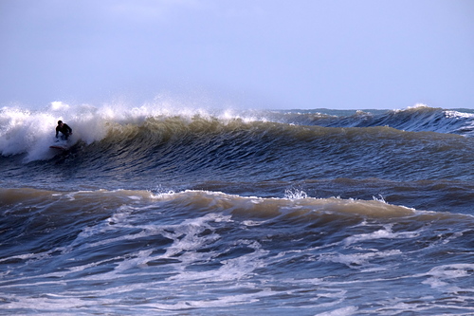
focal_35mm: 345
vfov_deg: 4.0
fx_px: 4541
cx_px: 237
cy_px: 158
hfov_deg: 6.0
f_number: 10
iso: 800
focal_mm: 230
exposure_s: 1/2000
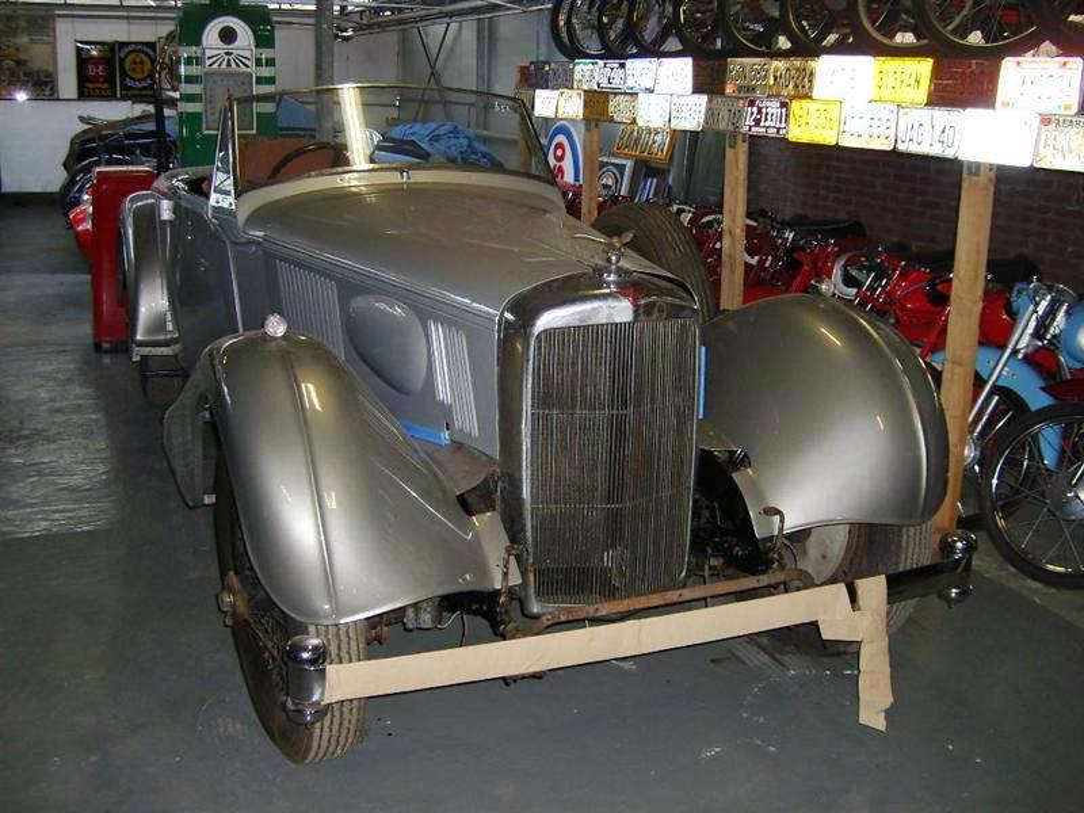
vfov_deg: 40.7
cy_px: 406
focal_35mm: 35
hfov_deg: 52.6
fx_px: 1096
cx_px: 542
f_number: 2.8
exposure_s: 1/45
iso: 123
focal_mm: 5.8
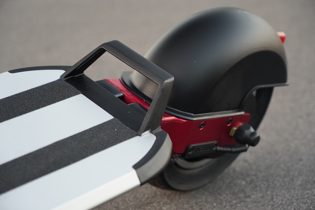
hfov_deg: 24.6
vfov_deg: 16.6
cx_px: 158
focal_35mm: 82
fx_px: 722
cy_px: 105
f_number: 3.2
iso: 640
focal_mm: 55
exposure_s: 1/100
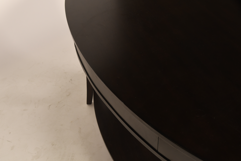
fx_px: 271
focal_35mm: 40
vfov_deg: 33.0
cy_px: 80
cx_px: 120
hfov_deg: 47.9
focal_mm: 27
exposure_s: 1/160
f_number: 9
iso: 640
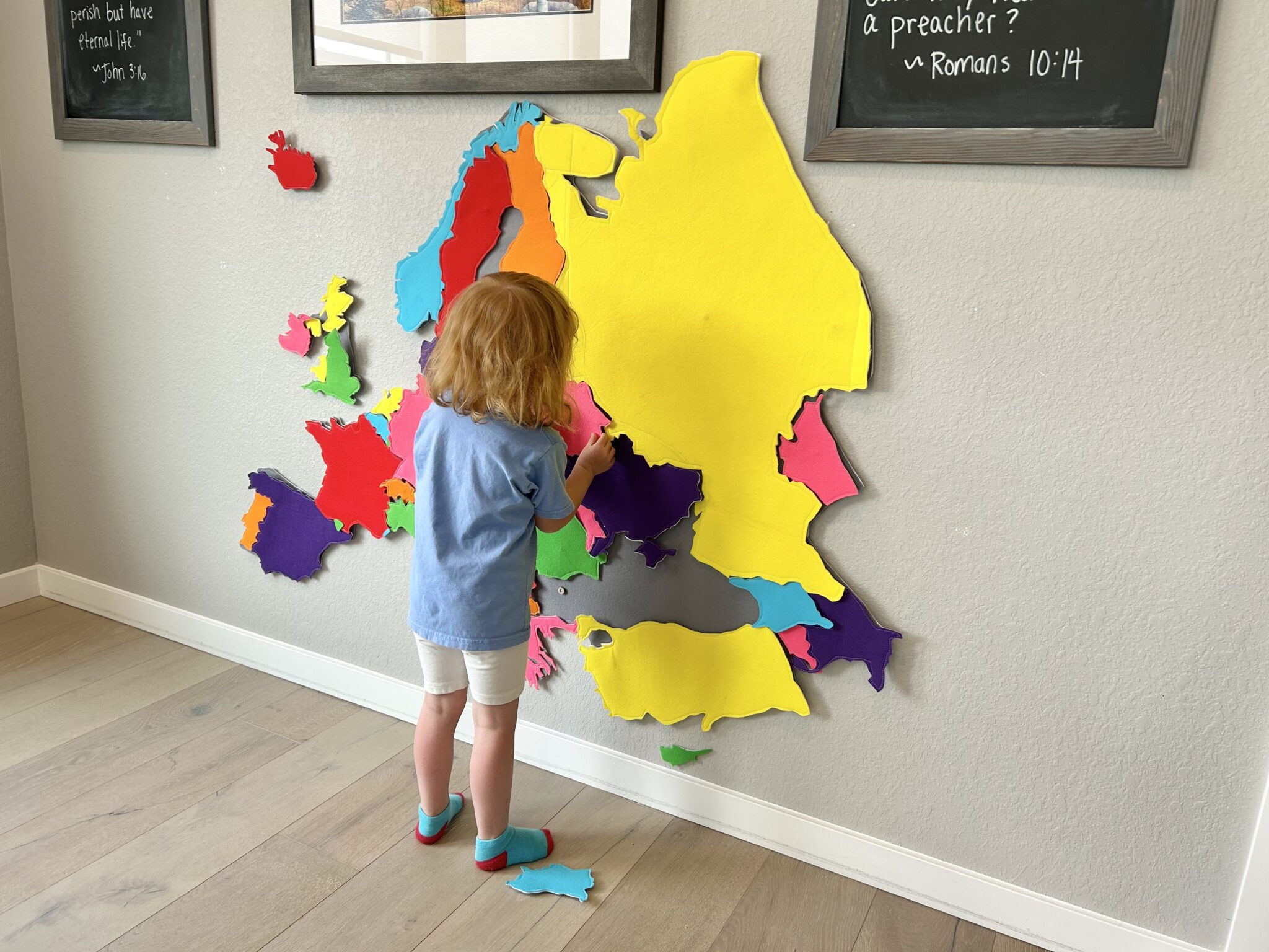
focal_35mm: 26
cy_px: 476
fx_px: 953
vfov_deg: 53.1
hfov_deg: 67.3
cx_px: 634
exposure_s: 1/120
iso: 64
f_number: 1.5
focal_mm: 5.7
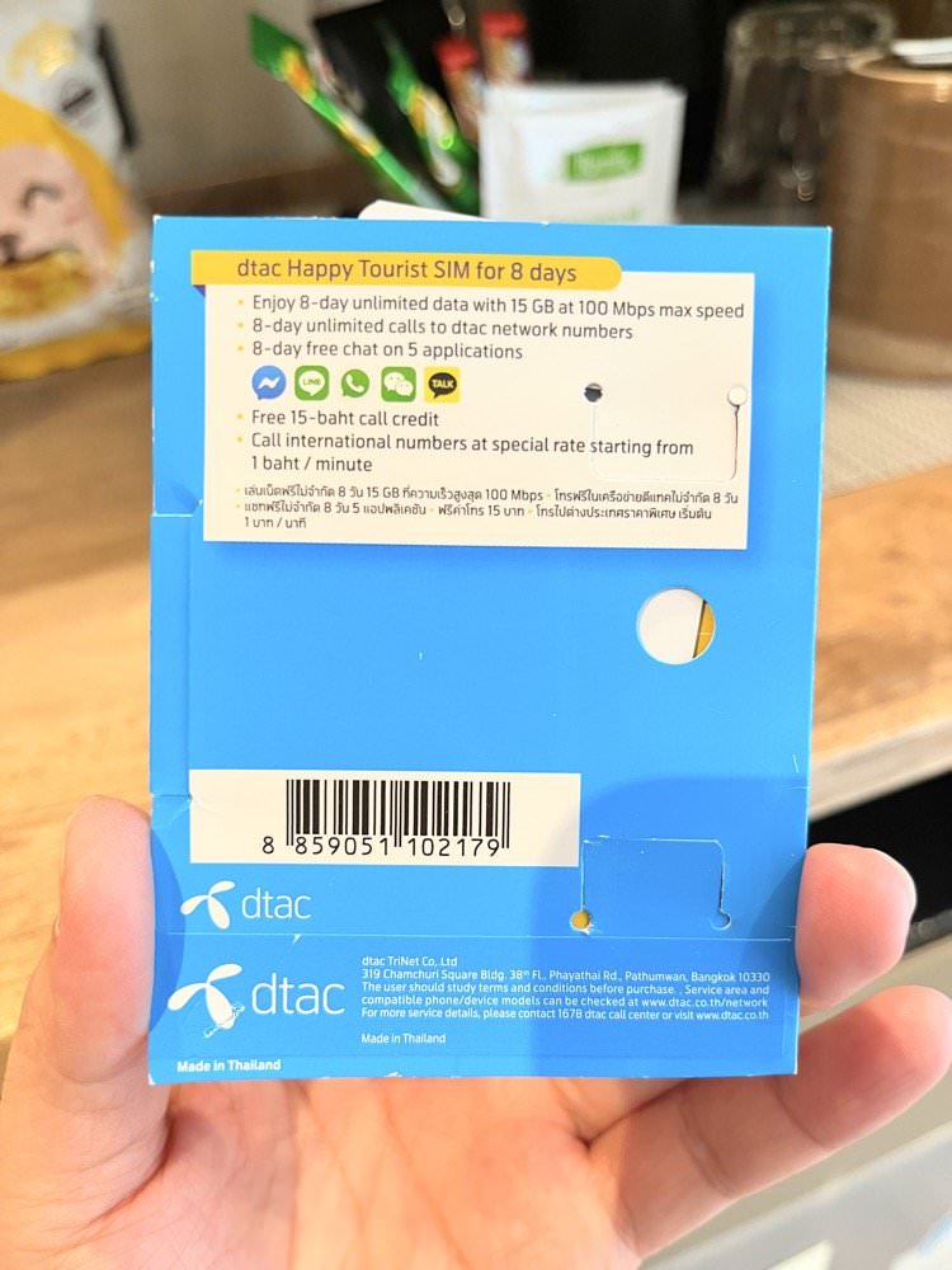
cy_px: 635
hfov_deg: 53.1
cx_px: 476
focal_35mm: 26
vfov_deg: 67.3
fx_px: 953
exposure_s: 1/50
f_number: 1.6
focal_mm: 5.1
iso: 160
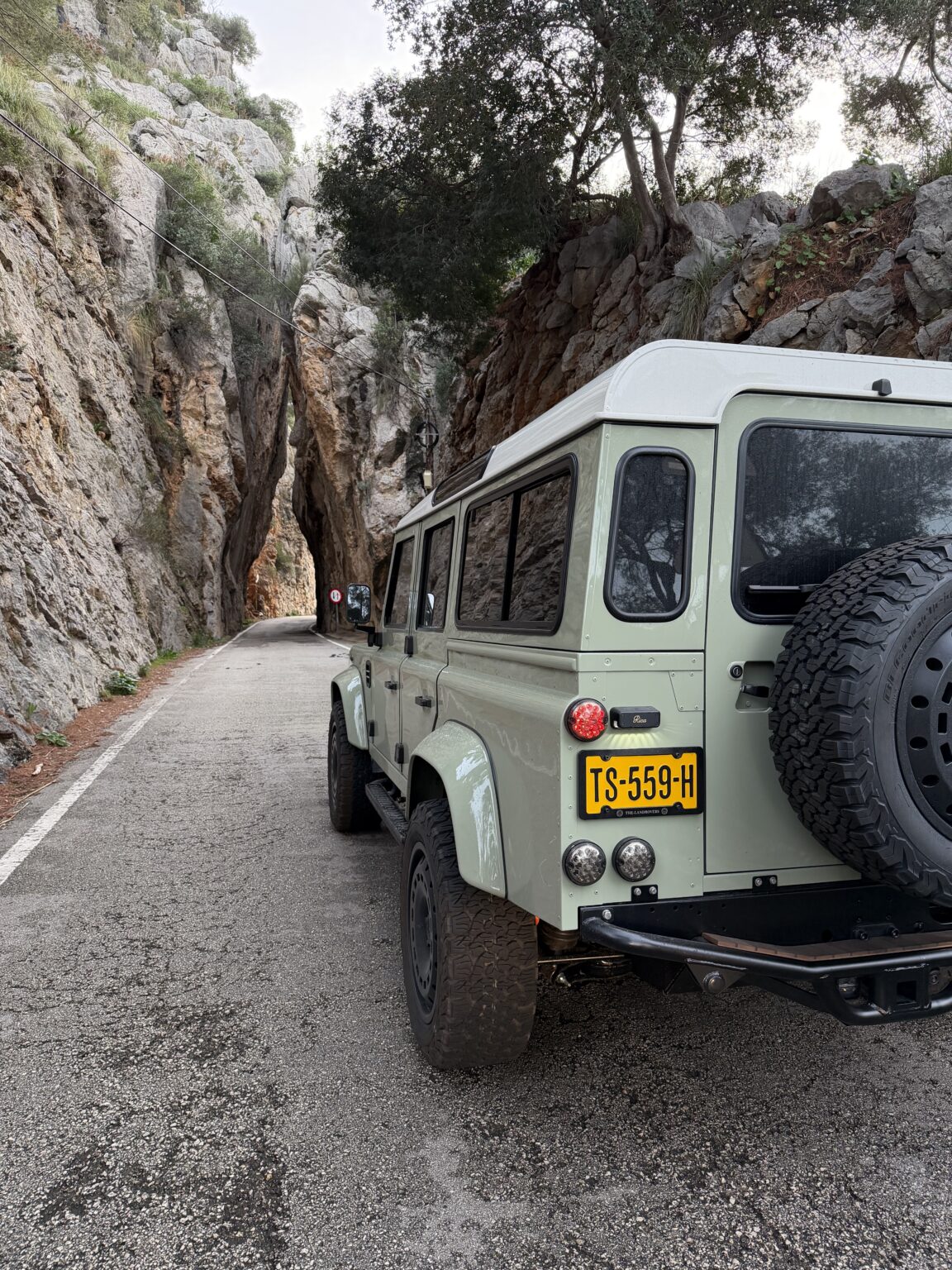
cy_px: 635
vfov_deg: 71.6
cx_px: 476
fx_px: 880
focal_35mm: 24
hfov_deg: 56.8
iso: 200
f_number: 1.78
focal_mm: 6.76
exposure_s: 1/121
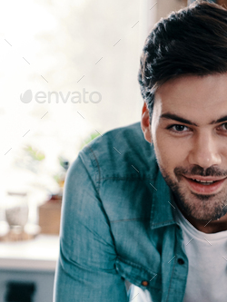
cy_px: 361
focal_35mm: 179
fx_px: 1564
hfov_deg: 8.3
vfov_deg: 10.8
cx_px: 194
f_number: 3.2
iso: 2500
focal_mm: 70
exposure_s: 1/125
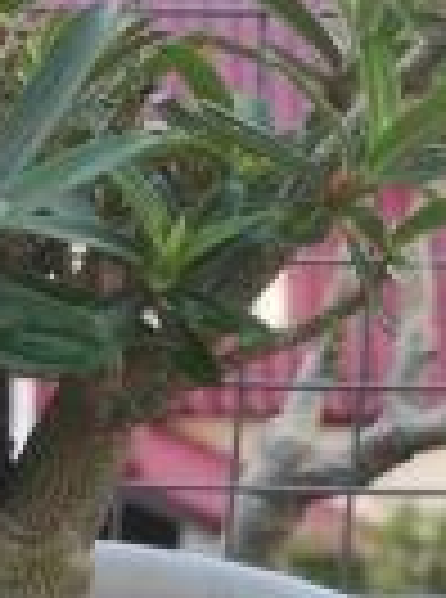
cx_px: -72
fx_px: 1623
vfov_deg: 20.8
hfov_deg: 15.2
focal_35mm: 94
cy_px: 432
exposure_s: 1/100
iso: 109
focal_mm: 5.43
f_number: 1.89
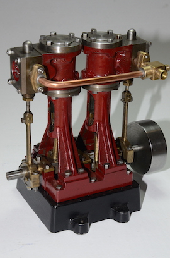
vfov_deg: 23.4
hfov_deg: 15.6
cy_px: 129
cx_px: 85
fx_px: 619
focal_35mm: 87
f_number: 16
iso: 640
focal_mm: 58
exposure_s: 1/60
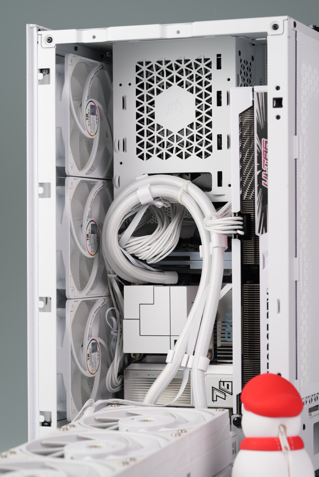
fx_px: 1446
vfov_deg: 18.7
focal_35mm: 109
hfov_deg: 12.6
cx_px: 160
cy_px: 238
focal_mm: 109
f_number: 8
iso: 100
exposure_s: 1/250
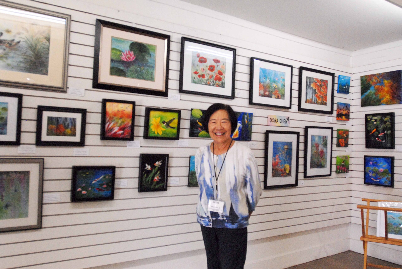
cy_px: 134
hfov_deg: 61.9
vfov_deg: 43.7
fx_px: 335
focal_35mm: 30
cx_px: 201
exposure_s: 1/1000
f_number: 2.8
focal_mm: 20
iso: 800
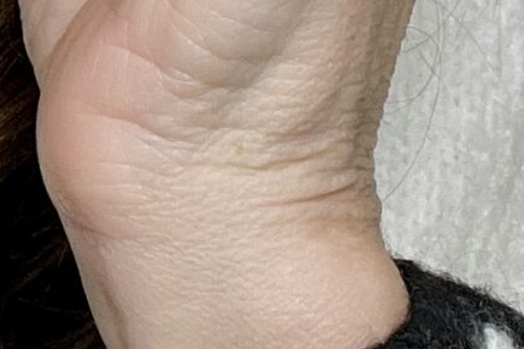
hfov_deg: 10.5
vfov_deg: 7.1
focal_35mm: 186
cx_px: -357
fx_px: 2707
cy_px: -405
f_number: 2.2
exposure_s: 1/60
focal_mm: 2.71
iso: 80
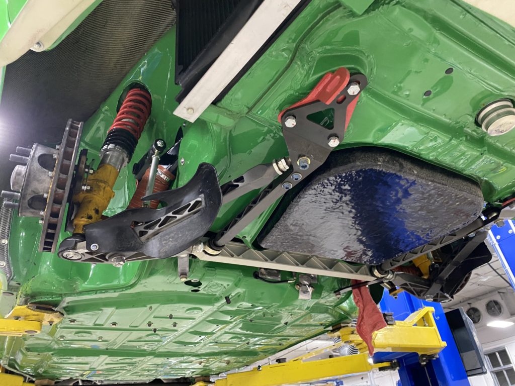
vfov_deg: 53.1
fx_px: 387
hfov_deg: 67.3
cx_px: 258
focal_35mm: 26
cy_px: 193
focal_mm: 4.25
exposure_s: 1/30
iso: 500
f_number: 1.8
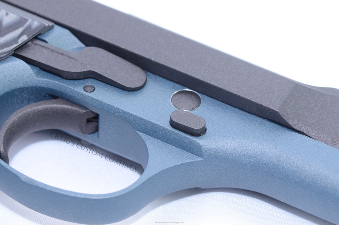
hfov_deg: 13.1
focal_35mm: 158
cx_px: 170
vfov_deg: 8.7
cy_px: 112
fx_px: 1480
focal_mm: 105
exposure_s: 1/125
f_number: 10
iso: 640
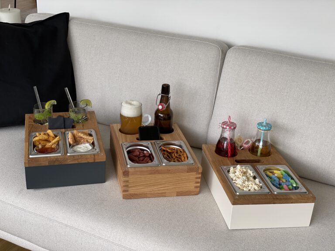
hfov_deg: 36.8
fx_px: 503
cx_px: 168
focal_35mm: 52
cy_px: 126
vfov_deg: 28.0
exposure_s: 1/122
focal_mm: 6
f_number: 2
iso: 40
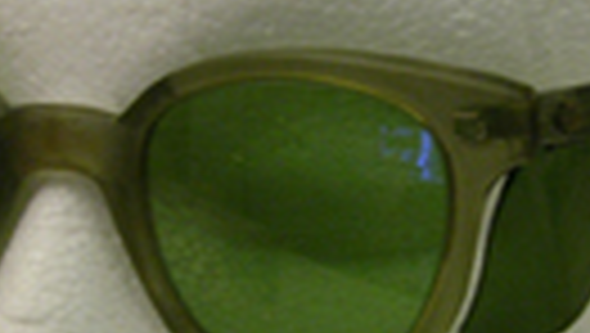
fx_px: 3868
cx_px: 315
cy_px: 382
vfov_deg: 4.9
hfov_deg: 8.7
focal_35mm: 247
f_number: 4.5
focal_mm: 15.7
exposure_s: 1/4
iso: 100
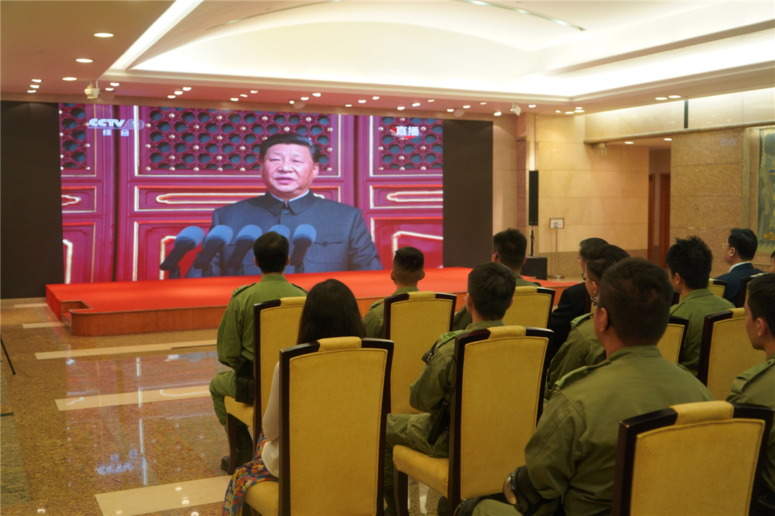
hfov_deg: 50.7
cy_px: 258
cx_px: 388
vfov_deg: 35.1
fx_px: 818
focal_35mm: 38
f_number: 4
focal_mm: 38
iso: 1000
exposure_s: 1/100
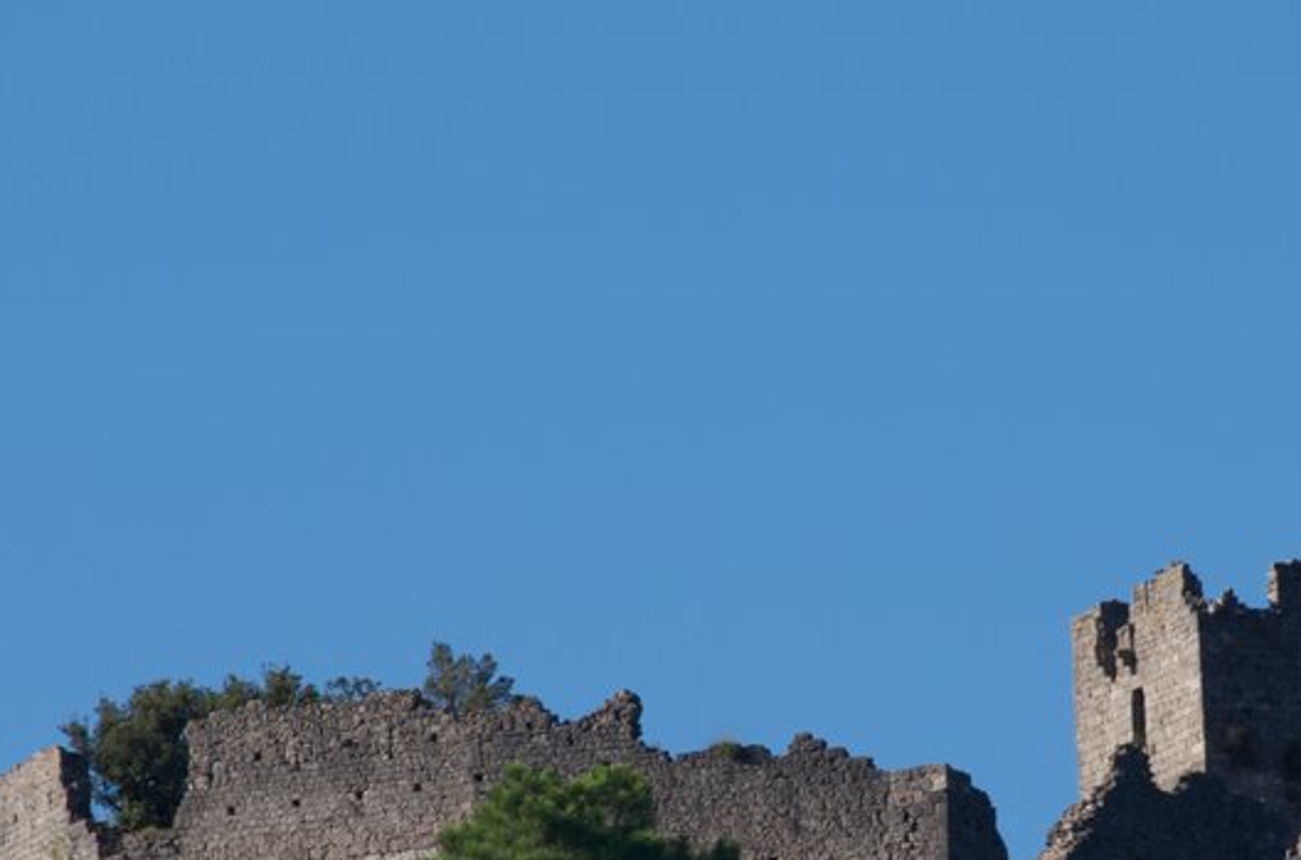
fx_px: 31464
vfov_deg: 1.6
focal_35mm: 873
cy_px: 574
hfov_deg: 2.4
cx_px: 959
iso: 200
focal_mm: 300
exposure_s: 1/200
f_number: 13
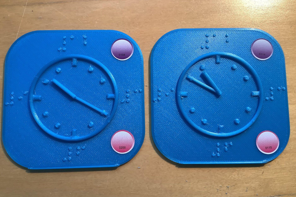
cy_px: 97
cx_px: 146
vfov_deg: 40.0
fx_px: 271
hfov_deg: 57.2
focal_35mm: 33
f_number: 2.4
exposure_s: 1/50
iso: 100
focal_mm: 3.3
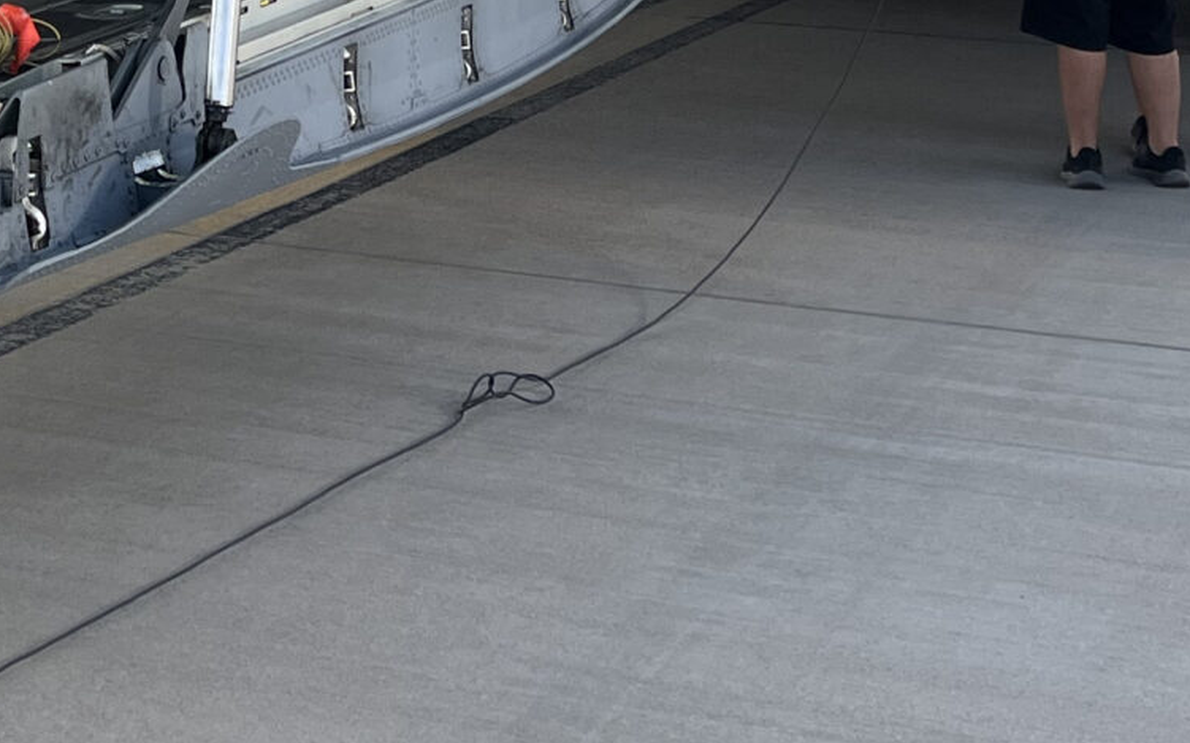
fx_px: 3048
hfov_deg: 21.4
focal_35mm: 94
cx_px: 17
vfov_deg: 13.0
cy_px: -434
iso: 50
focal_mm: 5.7
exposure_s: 1/2299
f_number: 1.5
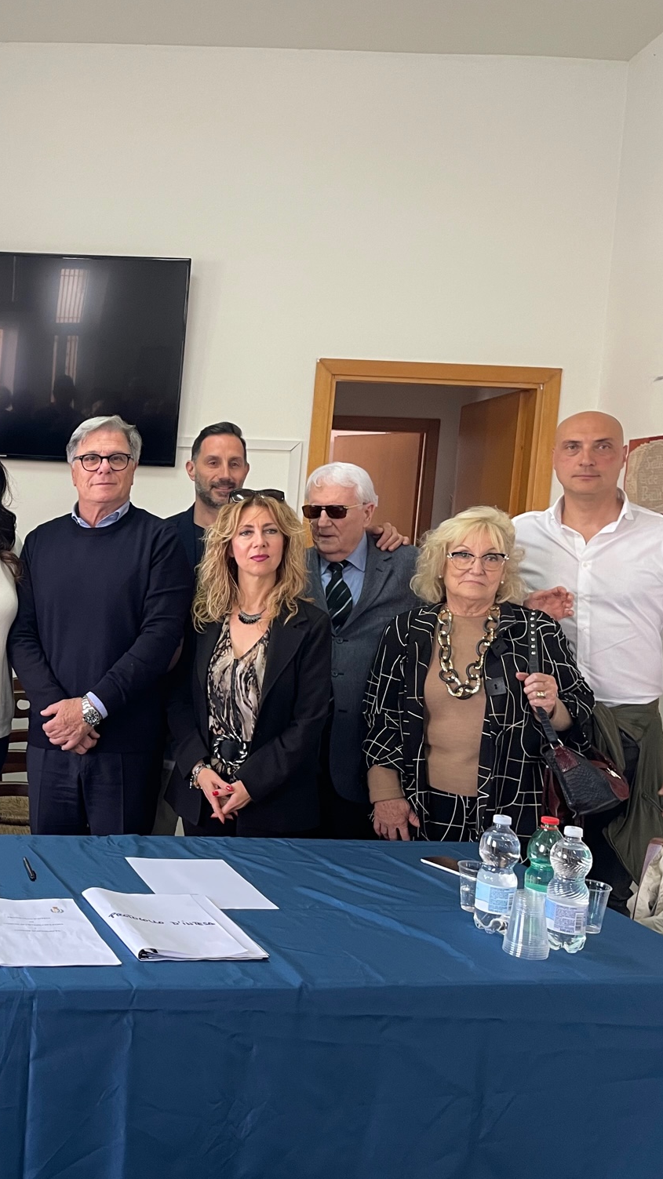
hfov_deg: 28.9
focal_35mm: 38
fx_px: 1188
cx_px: -24
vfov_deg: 52.8
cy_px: 590
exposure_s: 1/50
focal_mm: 4.2
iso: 125
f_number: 1.6
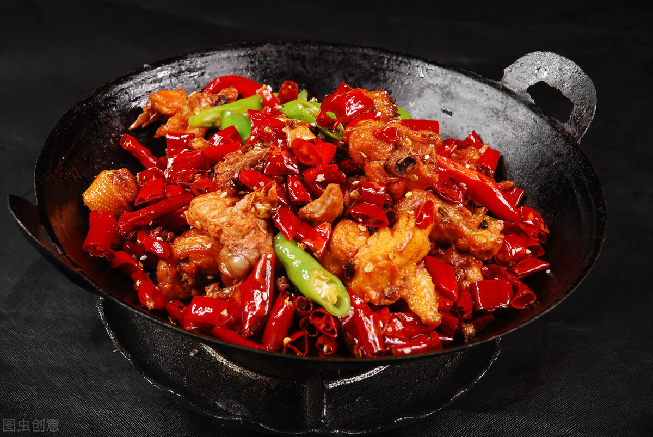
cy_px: 218
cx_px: 326
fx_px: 1907
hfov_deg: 19.4
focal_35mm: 105
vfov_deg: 13.1
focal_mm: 70
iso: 100
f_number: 8
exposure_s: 1/125
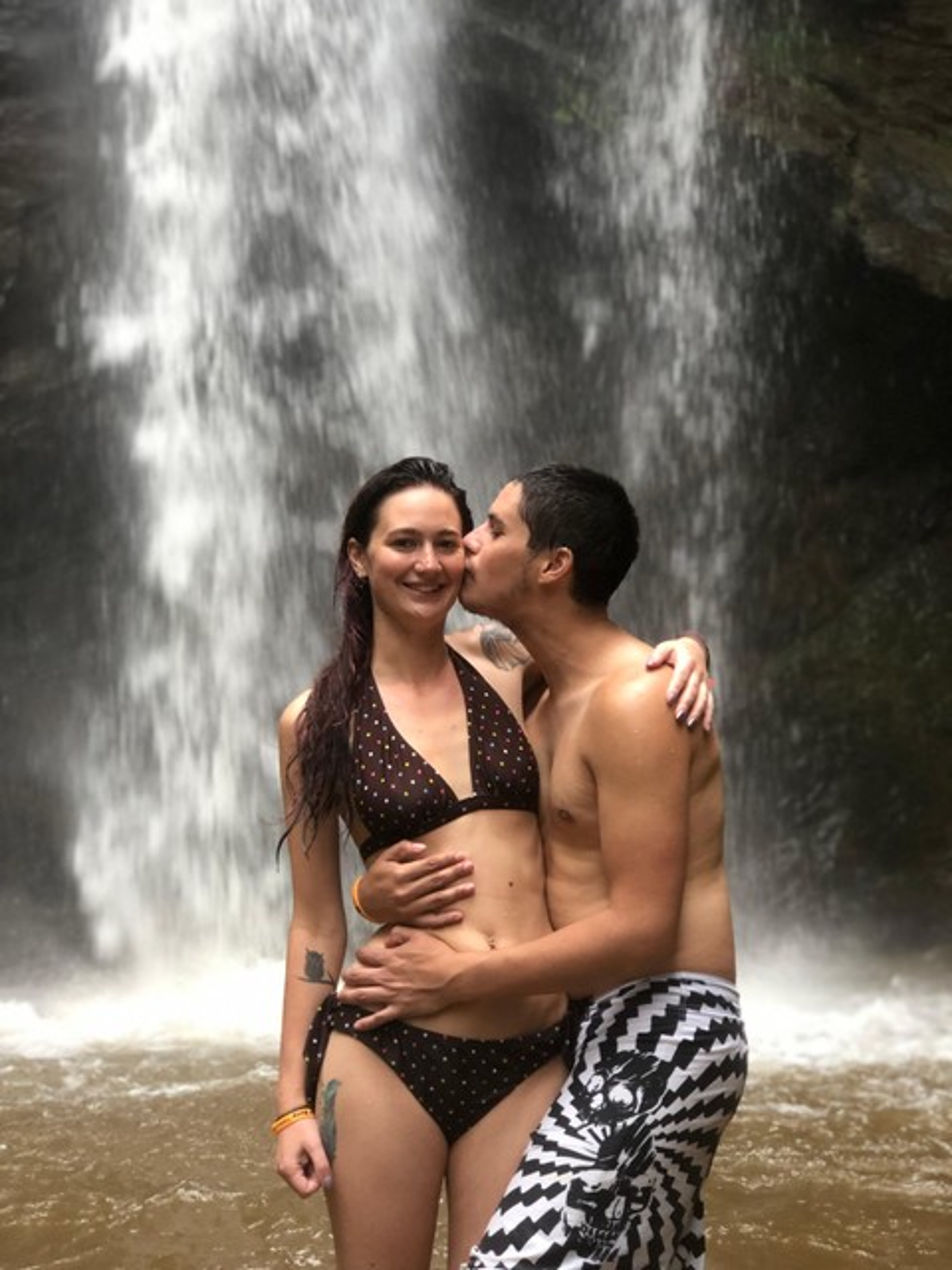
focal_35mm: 57
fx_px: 2090
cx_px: 476
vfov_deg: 33.8
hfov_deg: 25.7
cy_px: 635
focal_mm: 6.6
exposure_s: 1/30
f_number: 2.8
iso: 40
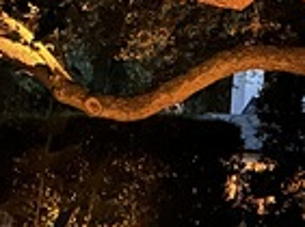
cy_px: -188
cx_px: 474
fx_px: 1301
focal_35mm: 148
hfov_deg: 12.6
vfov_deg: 9.5
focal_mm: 5.7
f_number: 1.5
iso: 1600
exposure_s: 1/9
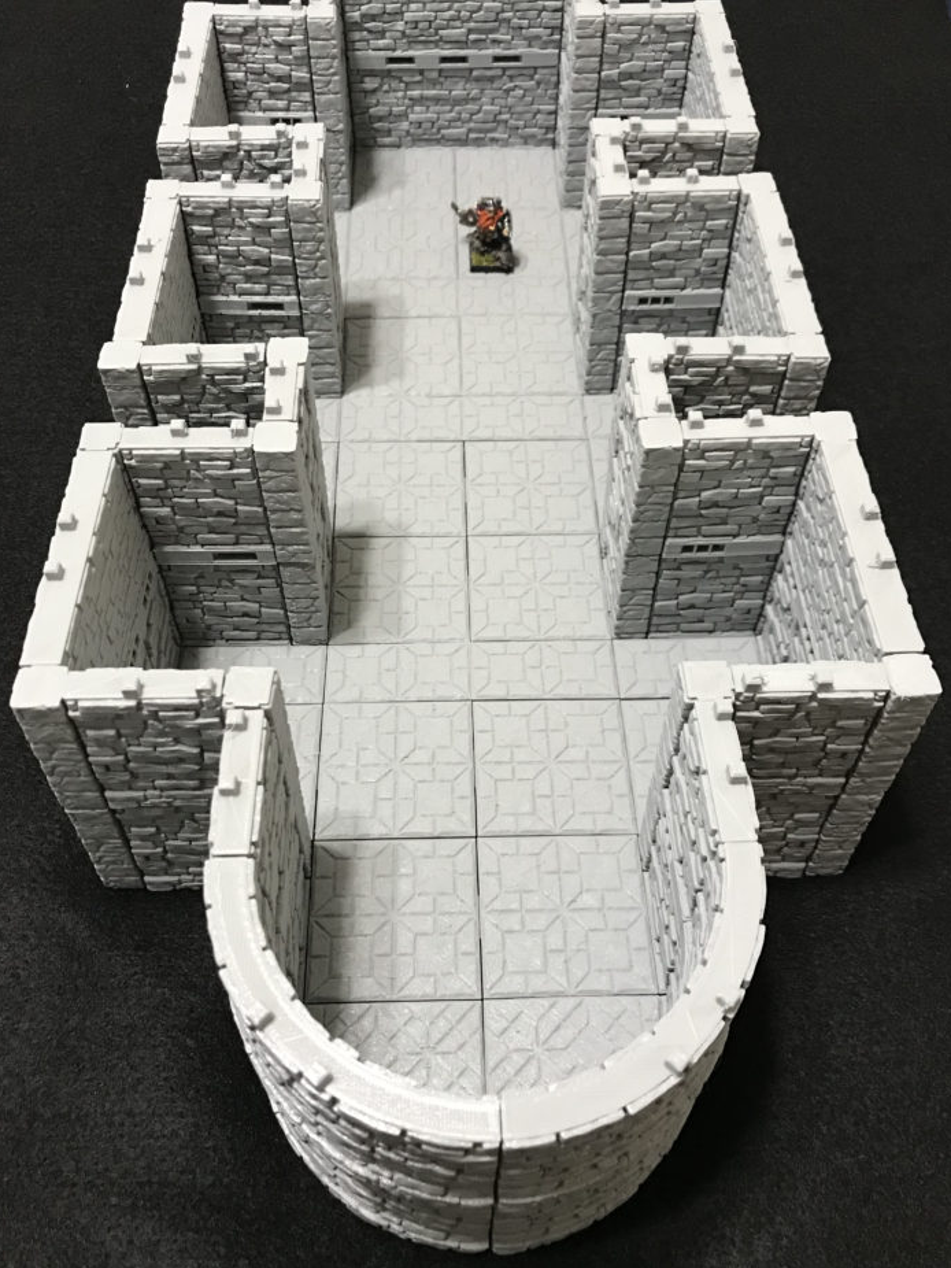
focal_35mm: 31
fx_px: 1135
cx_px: 474
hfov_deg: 45.5
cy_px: 625
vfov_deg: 58.3
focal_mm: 3.99
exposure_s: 1/15
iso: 80
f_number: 1.8
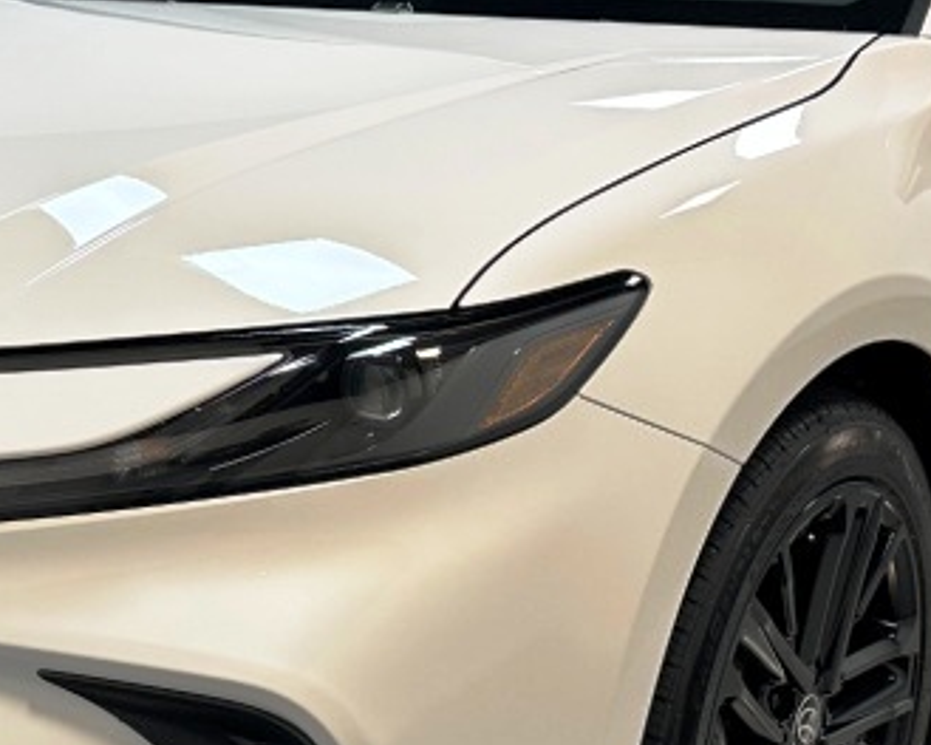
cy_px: 510
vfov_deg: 20.9
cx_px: 334
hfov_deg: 26.0
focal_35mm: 73
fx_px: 2011
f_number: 1.78
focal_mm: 6.86
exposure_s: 1/60
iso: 125
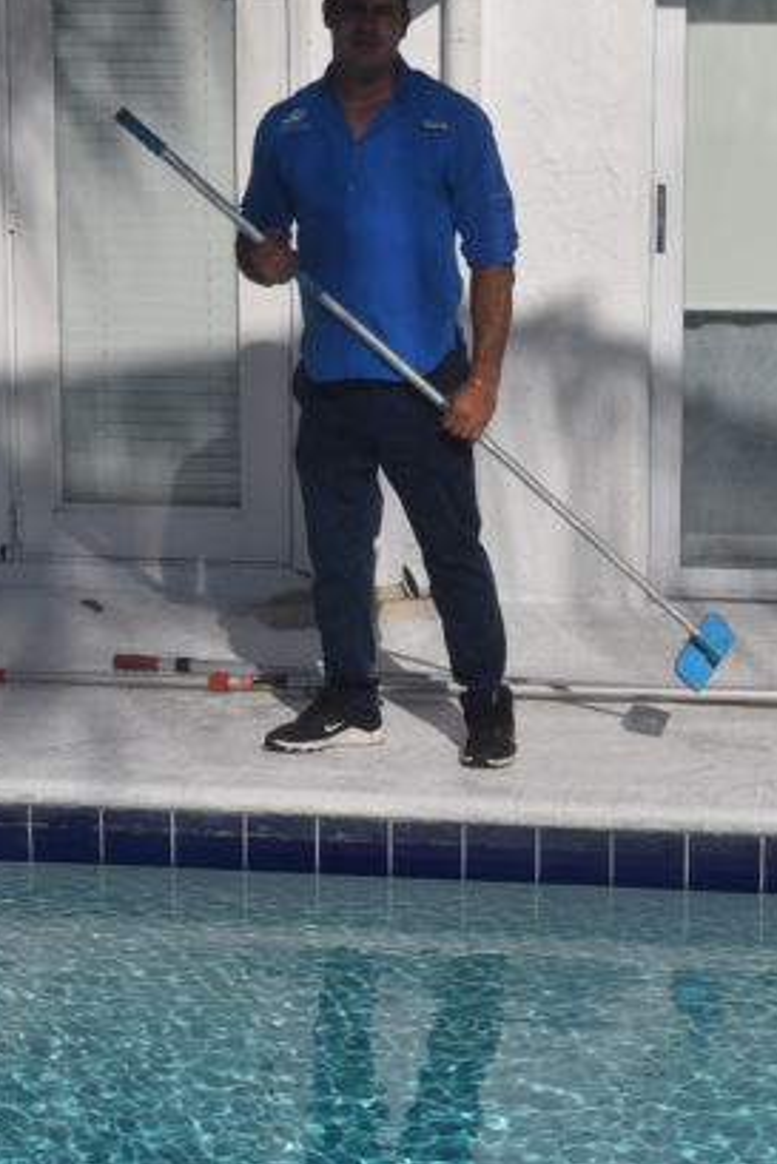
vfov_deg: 22.4
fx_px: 2943
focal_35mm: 91
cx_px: 527
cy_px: 517
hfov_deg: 15.0
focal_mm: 31
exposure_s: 1/640
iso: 200
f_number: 13
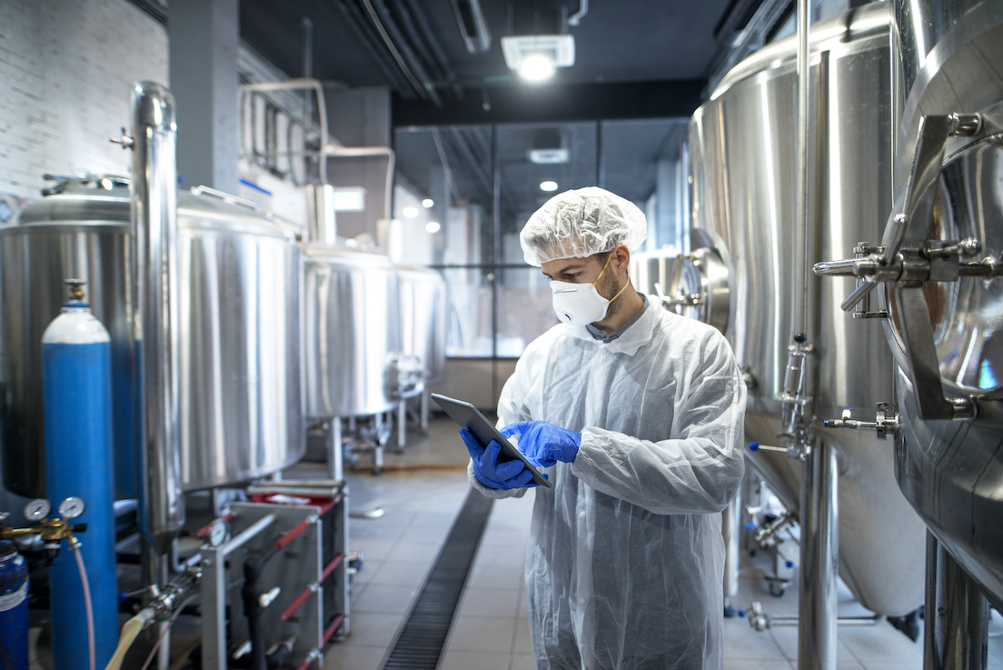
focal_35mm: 20
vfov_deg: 62.0
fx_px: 557
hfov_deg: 84.0
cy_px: 335
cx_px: 502
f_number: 1.6
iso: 500
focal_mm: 20
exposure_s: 1/320
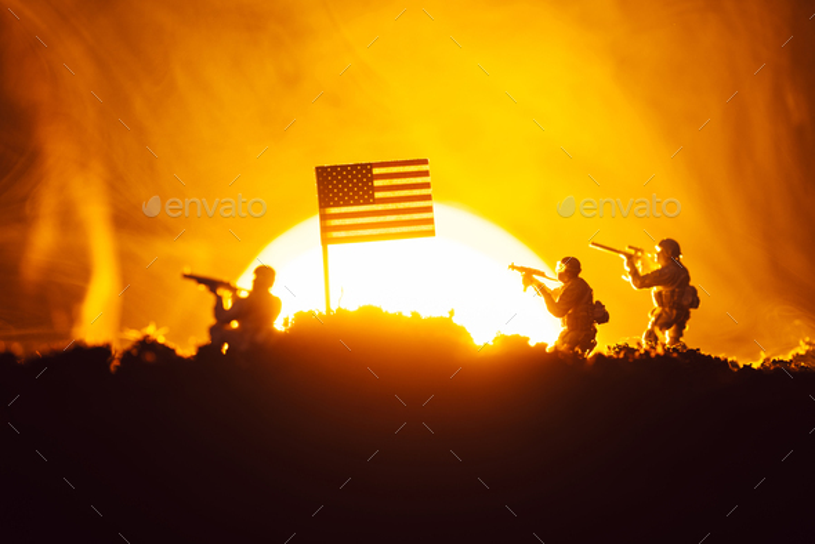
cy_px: 272
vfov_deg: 13.1
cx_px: 408
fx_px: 2378
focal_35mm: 105
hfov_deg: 19.4
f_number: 5.6
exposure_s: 1/160
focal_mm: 105
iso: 100
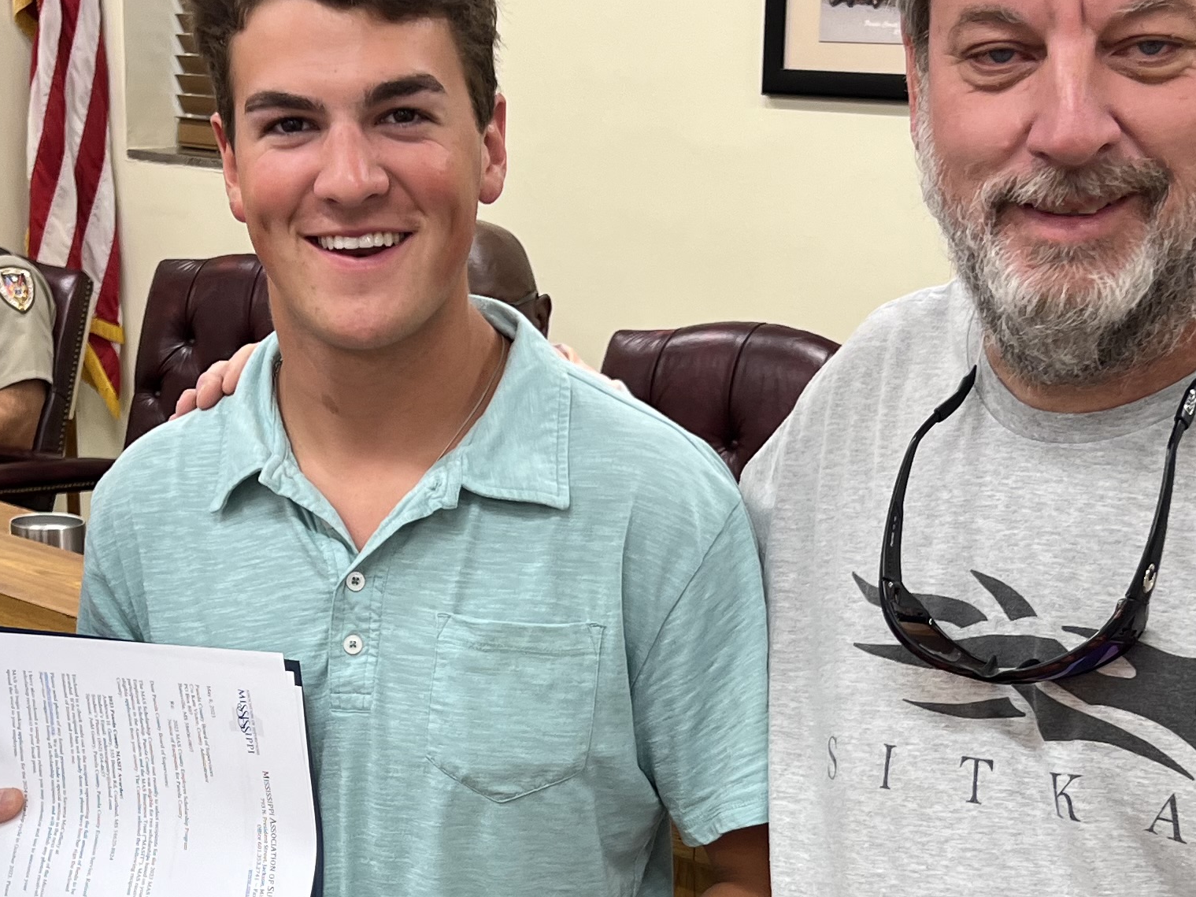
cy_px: 770
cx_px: 468
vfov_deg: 20.9
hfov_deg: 28.1
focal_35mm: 69
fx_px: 2384
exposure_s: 1/60
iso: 64
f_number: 1.5
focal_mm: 5.7
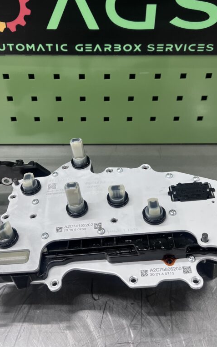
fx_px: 350
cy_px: 145
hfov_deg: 34.4
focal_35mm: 37
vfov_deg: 52.5
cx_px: 98
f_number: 1.5
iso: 100
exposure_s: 1/100
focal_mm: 5.7
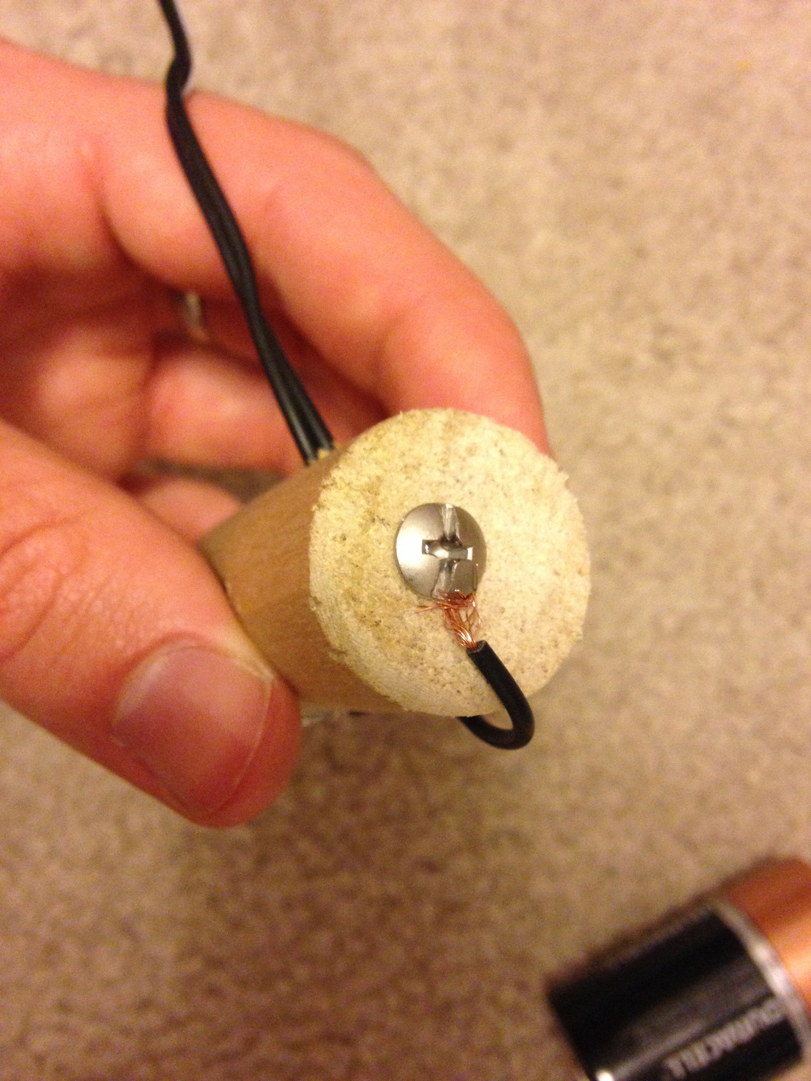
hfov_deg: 42.9
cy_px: 540
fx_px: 1031
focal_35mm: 33
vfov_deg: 55.4
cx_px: 406
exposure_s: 1/15
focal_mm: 4.12
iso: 400
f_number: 2.4
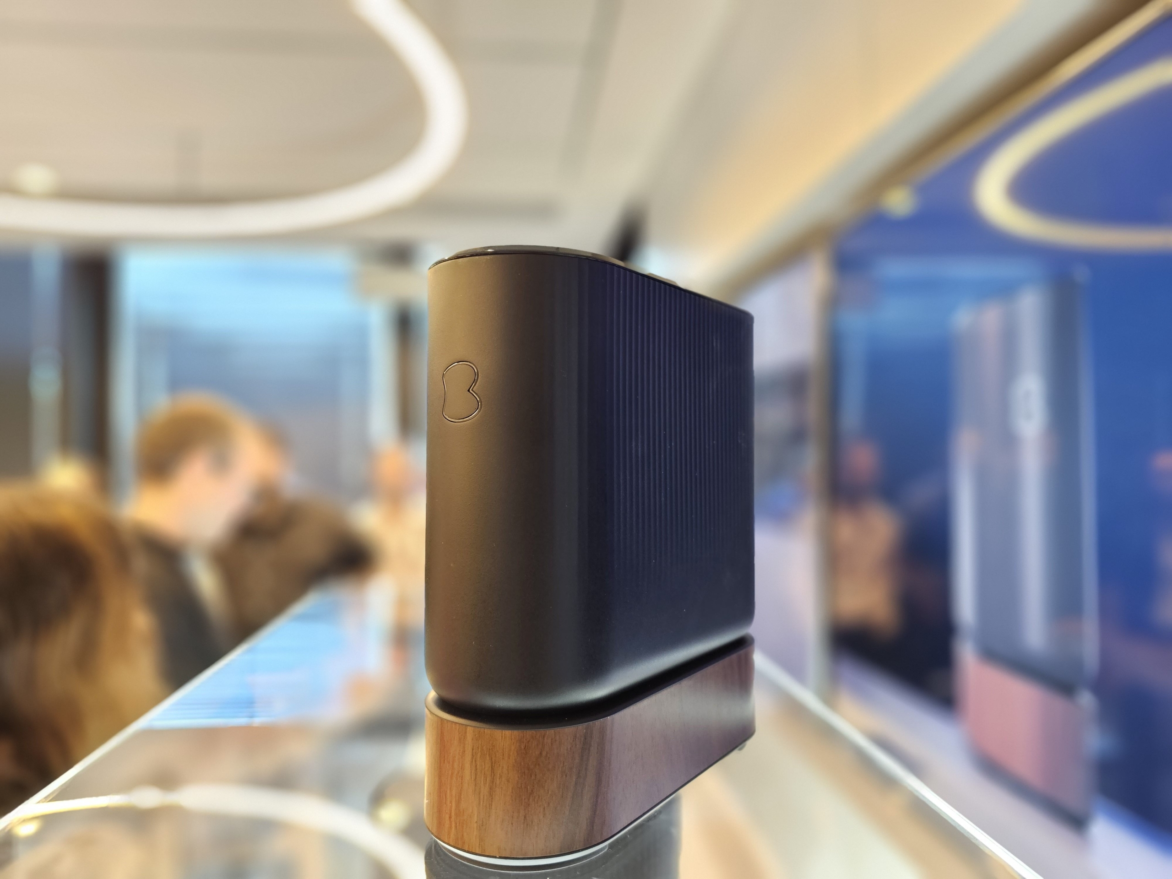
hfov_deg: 73.9
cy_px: 440
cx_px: 586
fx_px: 779
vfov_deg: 58.9
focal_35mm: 23
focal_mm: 6.3
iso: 250
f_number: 1.7
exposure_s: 1/27
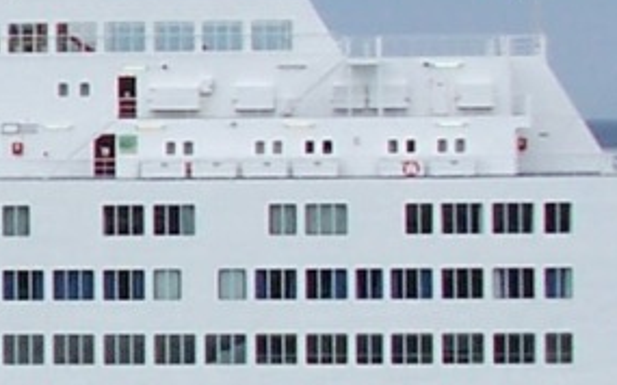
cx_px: -692
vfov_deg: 5.2
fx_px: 4237
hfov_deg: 7.9
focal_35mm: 252
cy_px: 275
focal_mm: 7.2
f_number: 2.8
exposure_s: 1/350
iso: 80
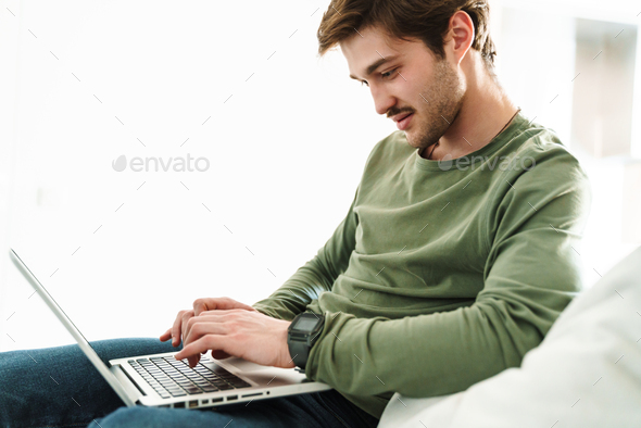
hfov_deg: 46.4
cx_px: 320
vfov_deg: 31.9
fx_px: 748
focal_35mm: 42
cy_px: 214
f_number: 2.8
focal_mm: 42
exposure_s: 1/100
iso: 1600
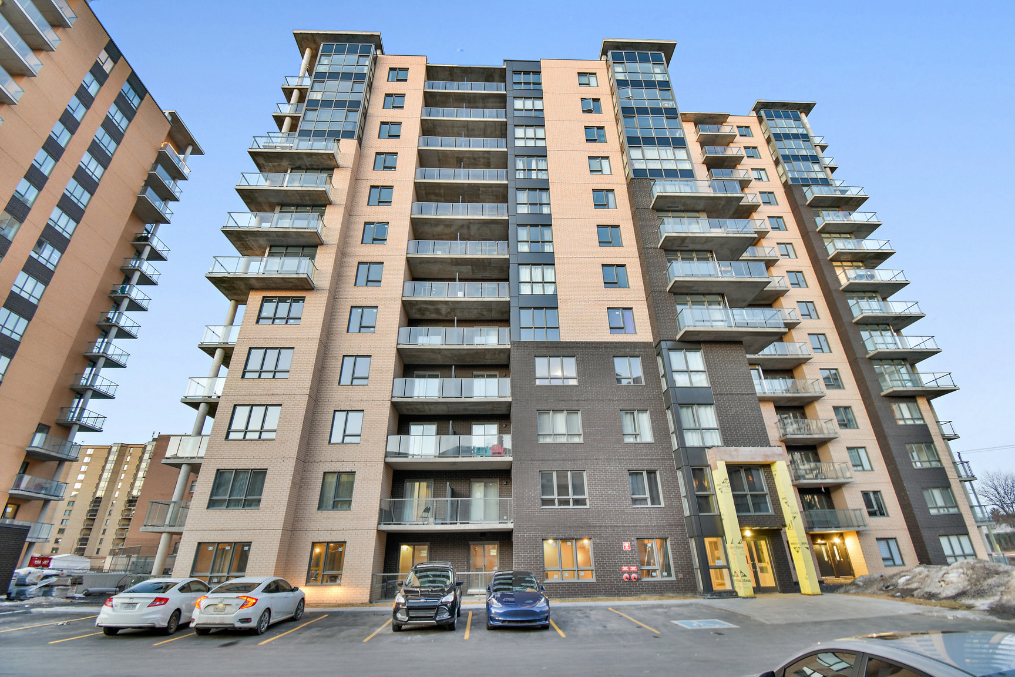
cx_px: 508
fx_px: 423
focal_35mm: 15
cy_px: 338
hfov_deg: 100.4
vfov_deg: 77.3
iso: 250
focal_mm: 10
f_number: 4.5
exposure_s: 1/8
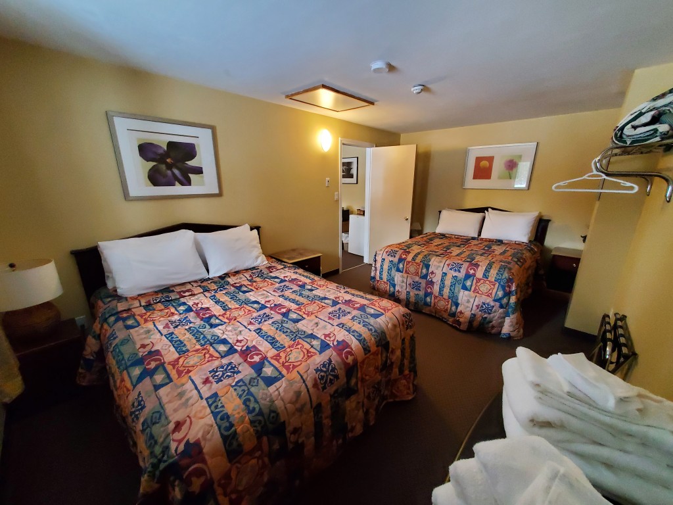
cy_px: 252
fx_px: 253
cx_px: 336
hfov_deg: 106.2
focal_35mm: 13
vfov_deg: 89.9
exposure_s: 1/29
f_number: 2.2
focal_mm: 1.8
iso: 800
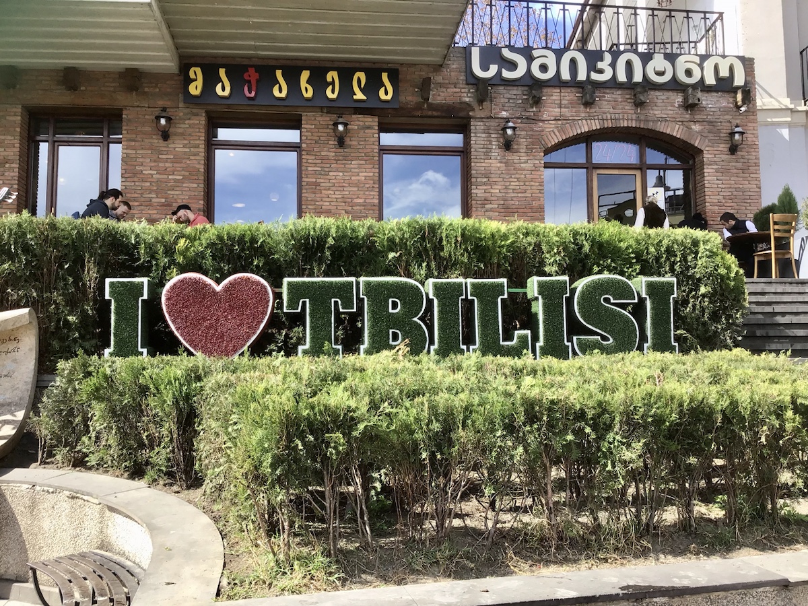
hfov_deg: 58.4
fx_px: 724
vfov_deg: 45.4
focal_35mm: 31
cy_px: 303
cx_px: 404
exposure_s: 1/347
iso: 25
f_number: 2.4
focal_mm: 3.3
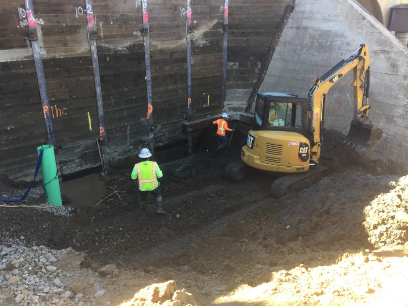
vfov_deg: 48.2
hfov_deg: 61.7
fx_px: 342
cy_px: 153
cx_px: 204
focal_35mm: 29
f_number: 2.2
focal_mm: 4.2
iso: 32
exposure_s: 1/120
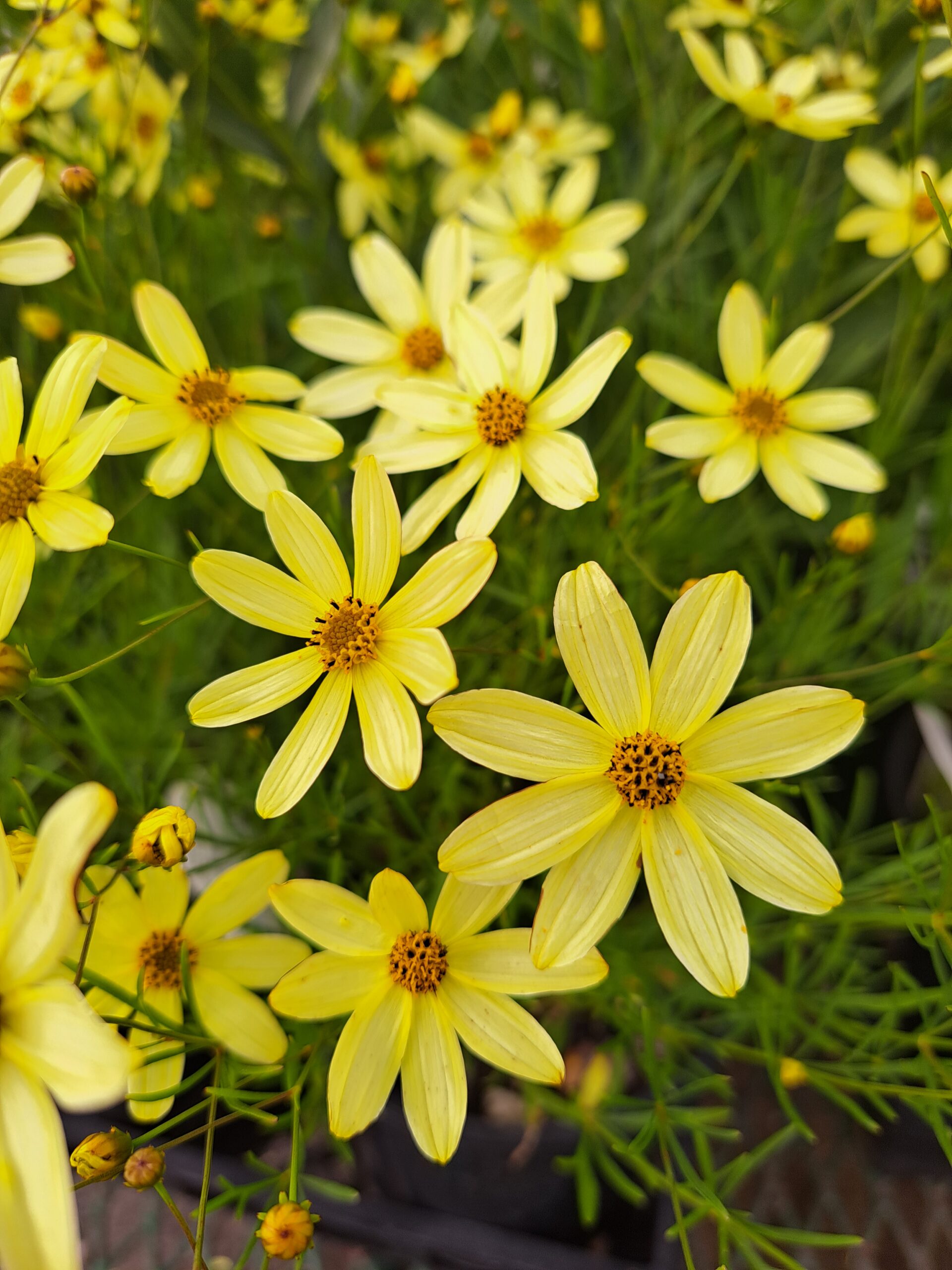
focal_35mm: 24
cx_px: 476
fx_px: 880
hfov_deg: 56.8
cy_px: 635
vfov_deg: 71.6
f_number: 1.8
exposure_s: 1/174
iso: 50
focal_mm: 5.23
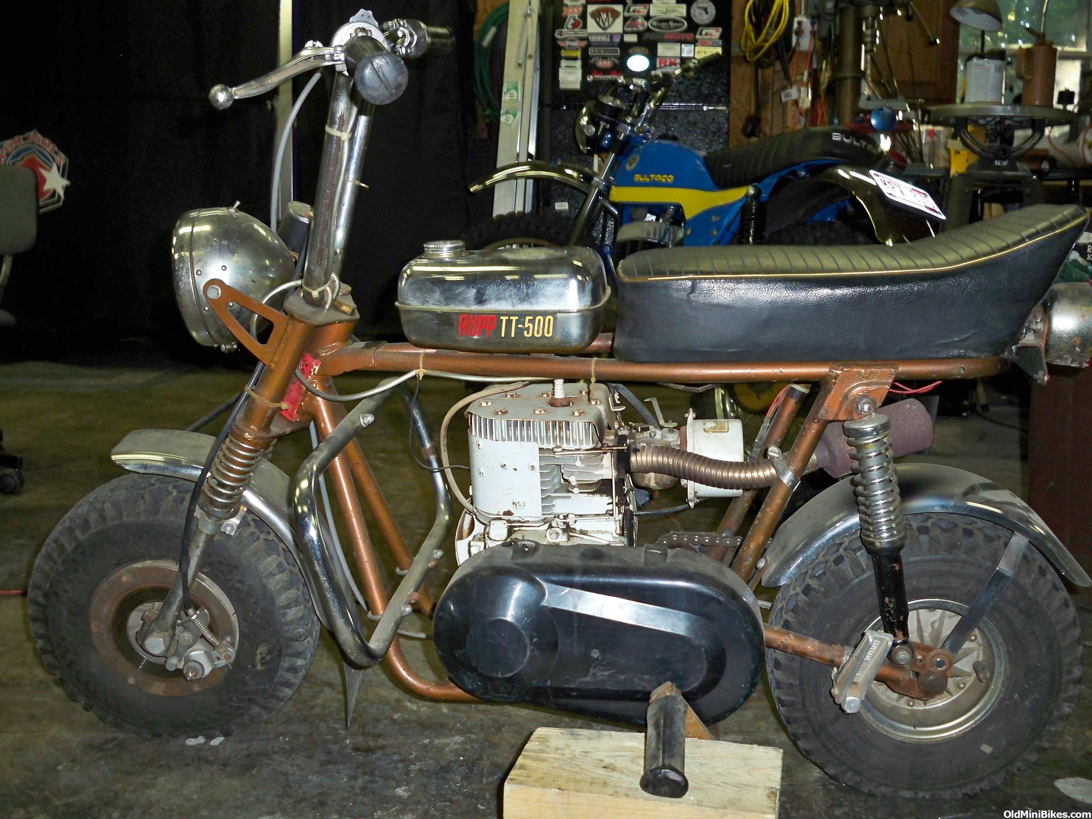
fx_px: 1104
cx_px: 546
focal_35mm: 35
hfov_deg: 52.6
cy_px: 410
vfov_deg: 40.7
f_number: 3.1
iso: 200
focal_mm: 6.3
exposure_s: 1/30
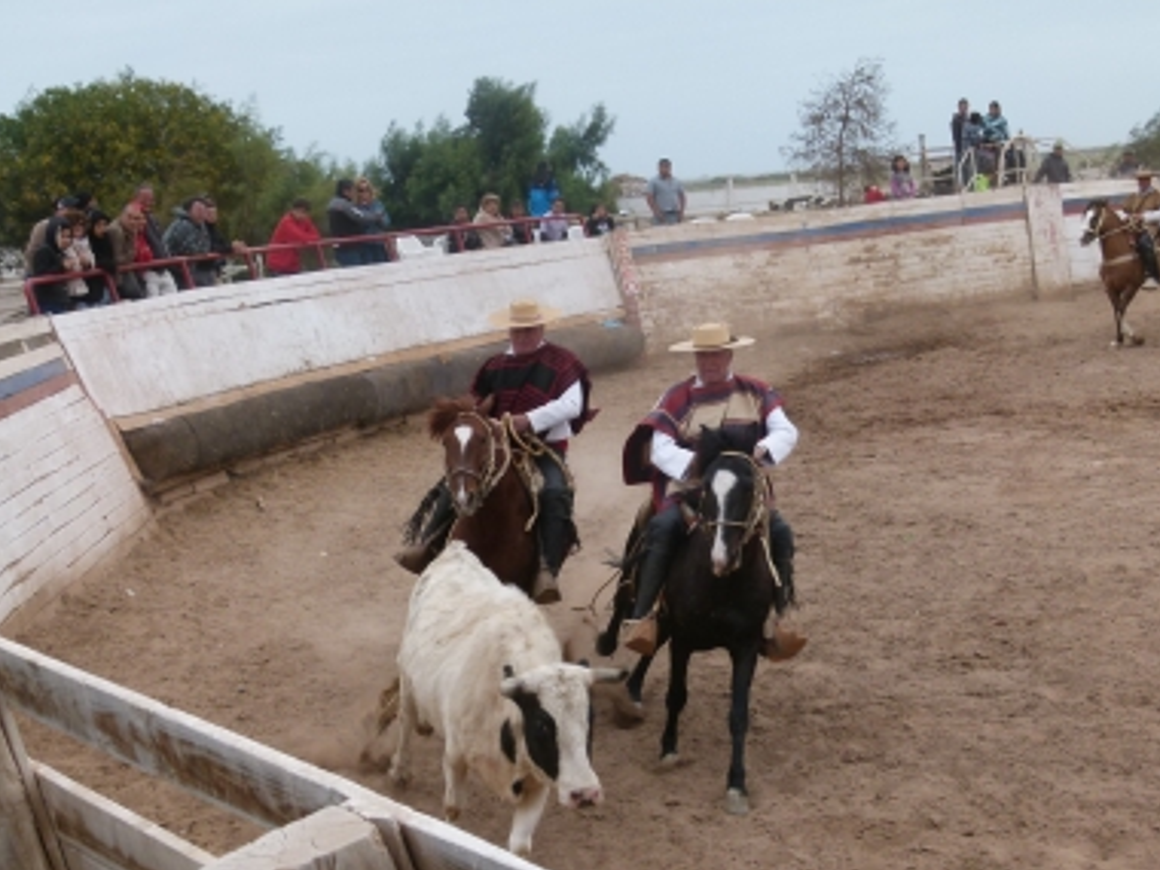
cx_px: 647
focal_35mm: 63
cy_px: 499
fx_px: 2111
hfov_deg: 30.7
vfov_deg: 23.3
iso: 100
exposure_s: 1/250
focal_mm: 9.4
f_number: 4
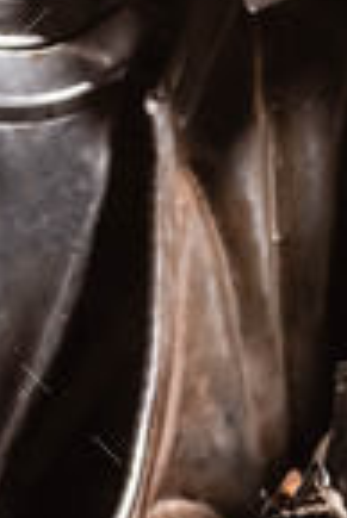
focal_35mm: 640
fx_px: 9231
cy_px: -364
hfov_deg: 2.2
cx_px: -161
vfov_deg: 3.2
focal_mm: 105
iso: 200
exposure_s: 1/200
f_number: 8
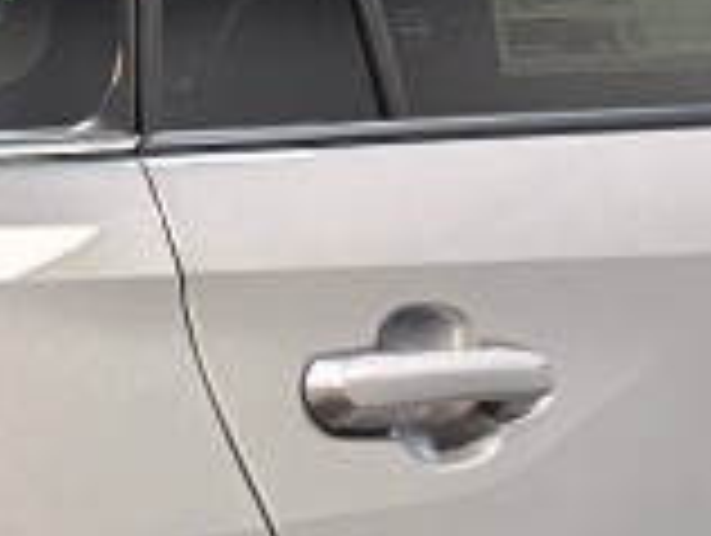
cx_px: -405
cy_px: 725
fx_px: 3065
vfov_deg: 9.8
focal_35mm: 149
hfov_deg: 12.5
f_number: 1.7
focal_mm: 6.3
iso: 640
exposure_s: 1/120
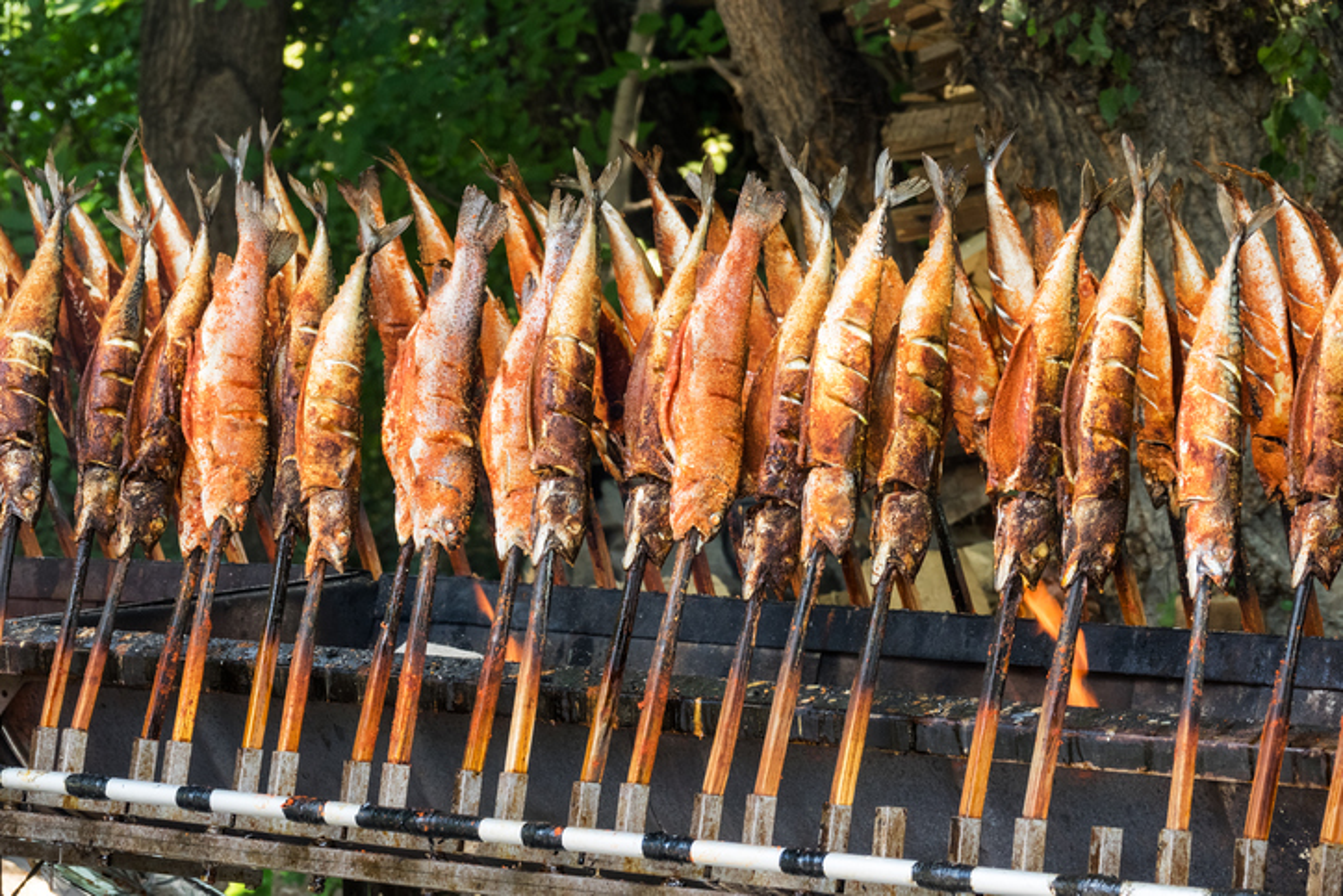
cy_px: 448
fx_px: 5037
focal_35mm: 135
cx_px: 672
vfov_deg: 10.2
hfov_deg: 15.2
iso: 320
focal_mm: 49.51
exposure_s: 1/50
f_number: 5
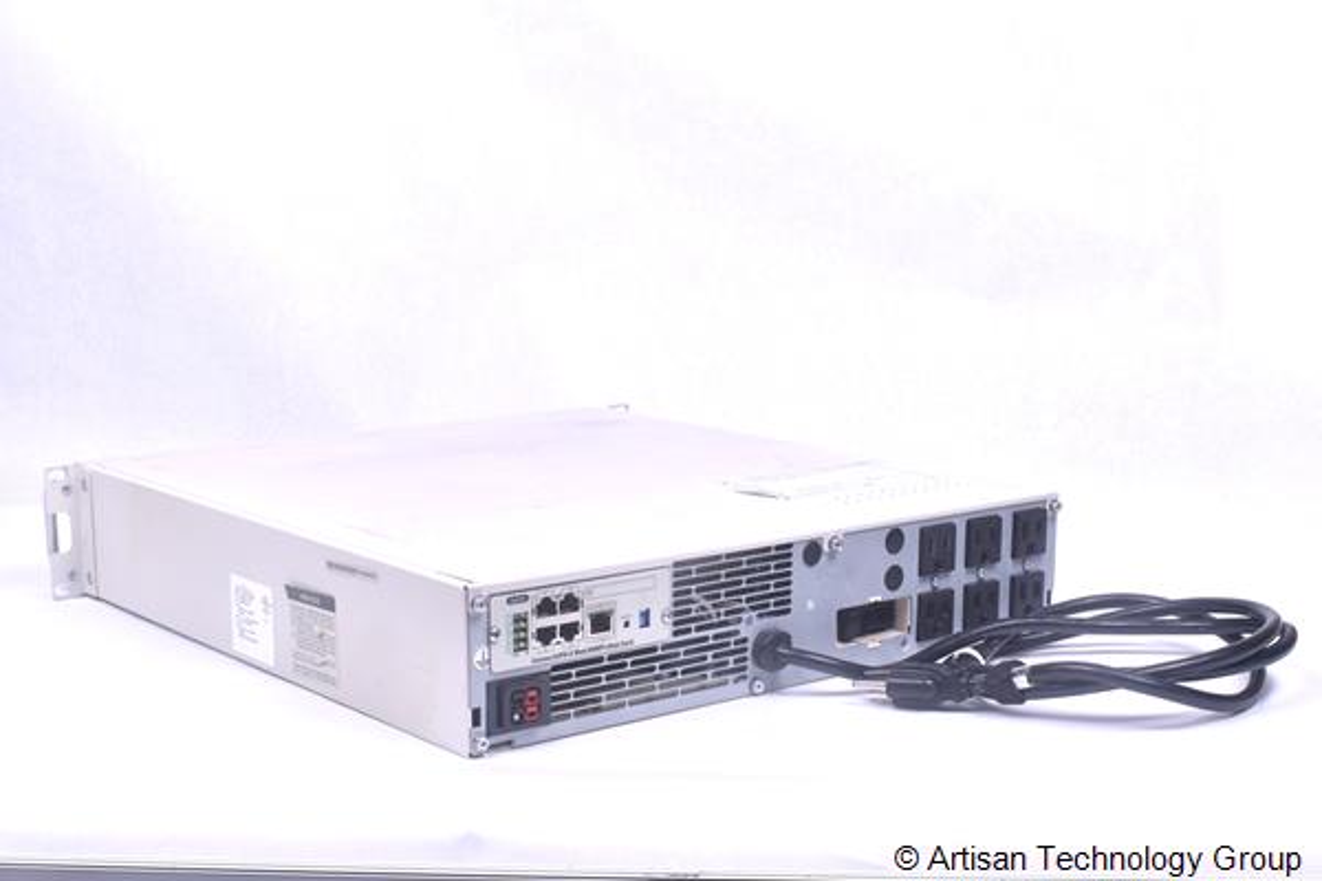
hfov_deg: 46.4
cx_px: 661
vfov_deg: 31.9
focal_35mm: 42
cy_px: 440
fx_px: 1542
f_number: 14
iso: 200
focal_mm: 28
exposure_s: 1/200
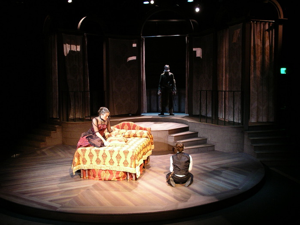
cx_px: 150
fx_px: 321
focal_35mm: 37
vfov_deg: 38.7
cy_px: 112
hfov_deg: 50.1
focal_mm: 7.8
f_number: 2.8
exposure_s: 1/4
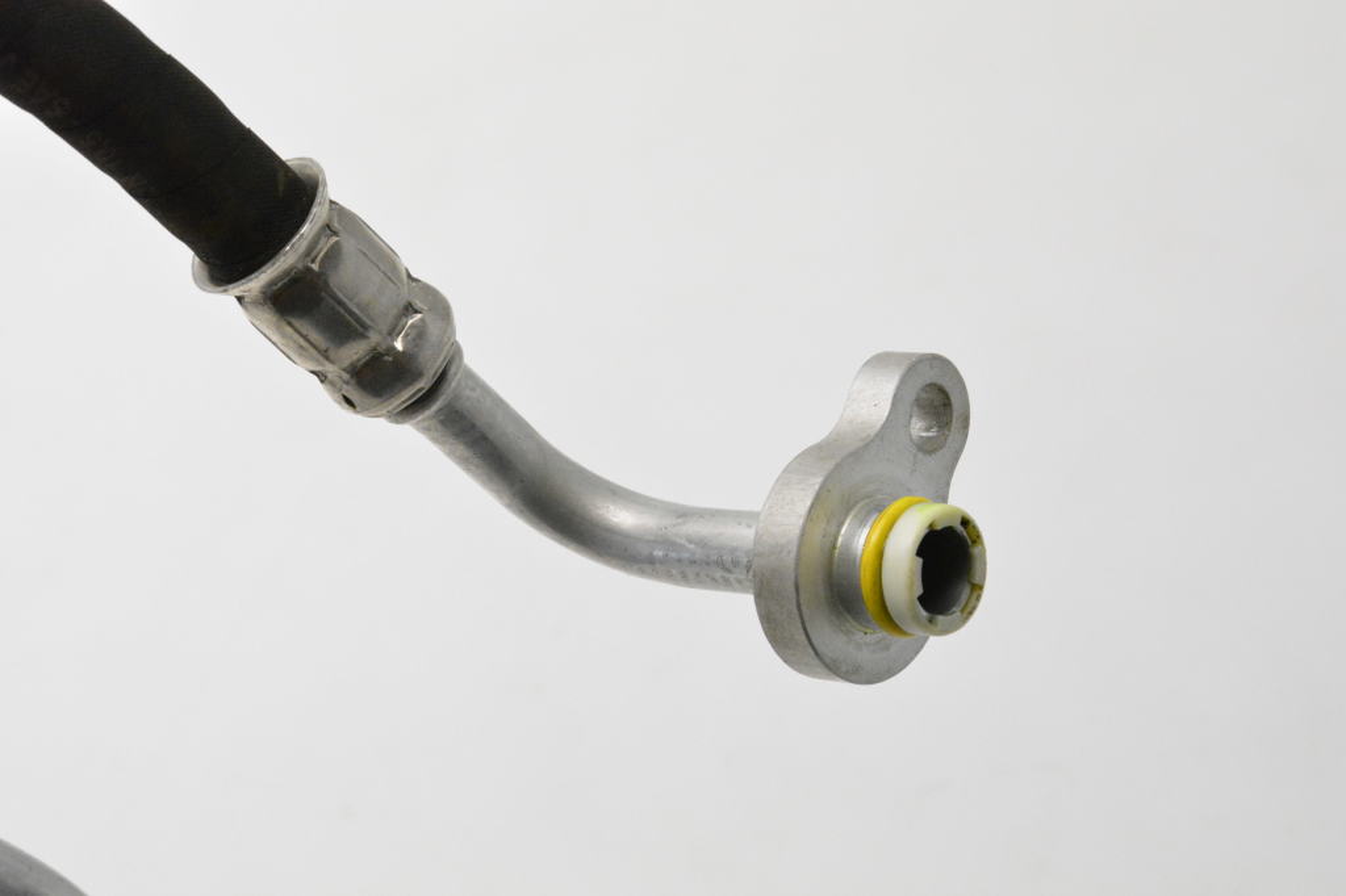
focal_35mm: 82
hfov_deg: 24.6
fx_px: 3083
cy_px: 448
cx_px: 673
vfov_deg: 16.5
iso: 6400
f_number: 10
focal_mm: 55
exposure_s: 1/400
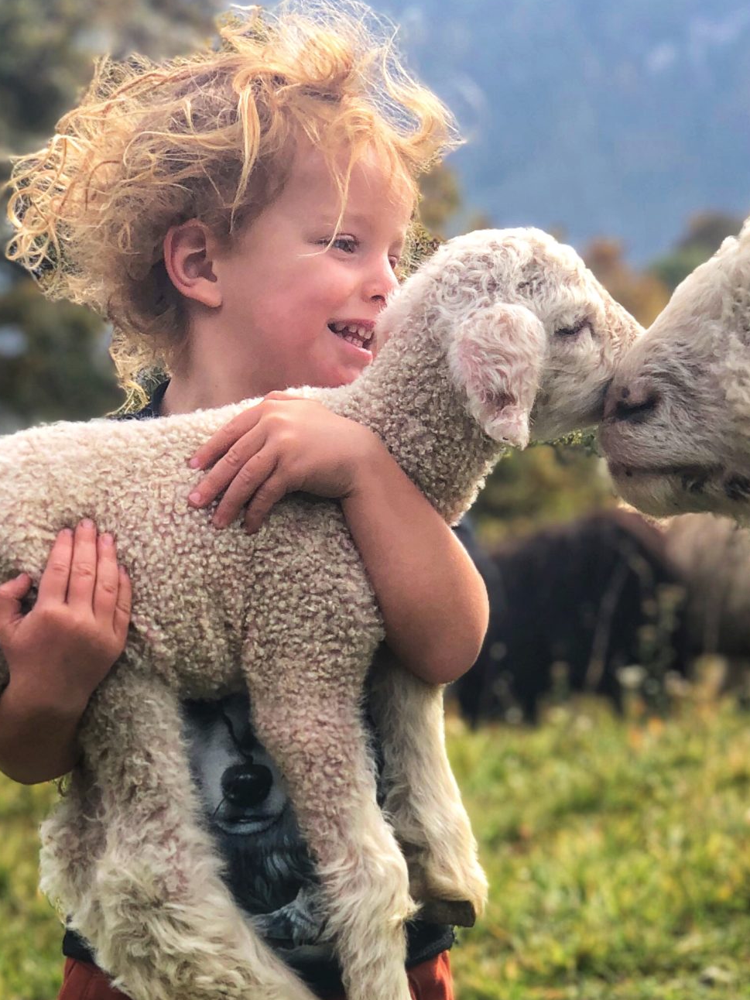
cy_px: 785
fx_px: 2976
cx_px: 413
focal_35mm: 103
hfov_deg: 14.4
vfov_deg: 18.9
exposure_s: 1/407
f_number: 2.4
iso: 16
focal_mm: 6
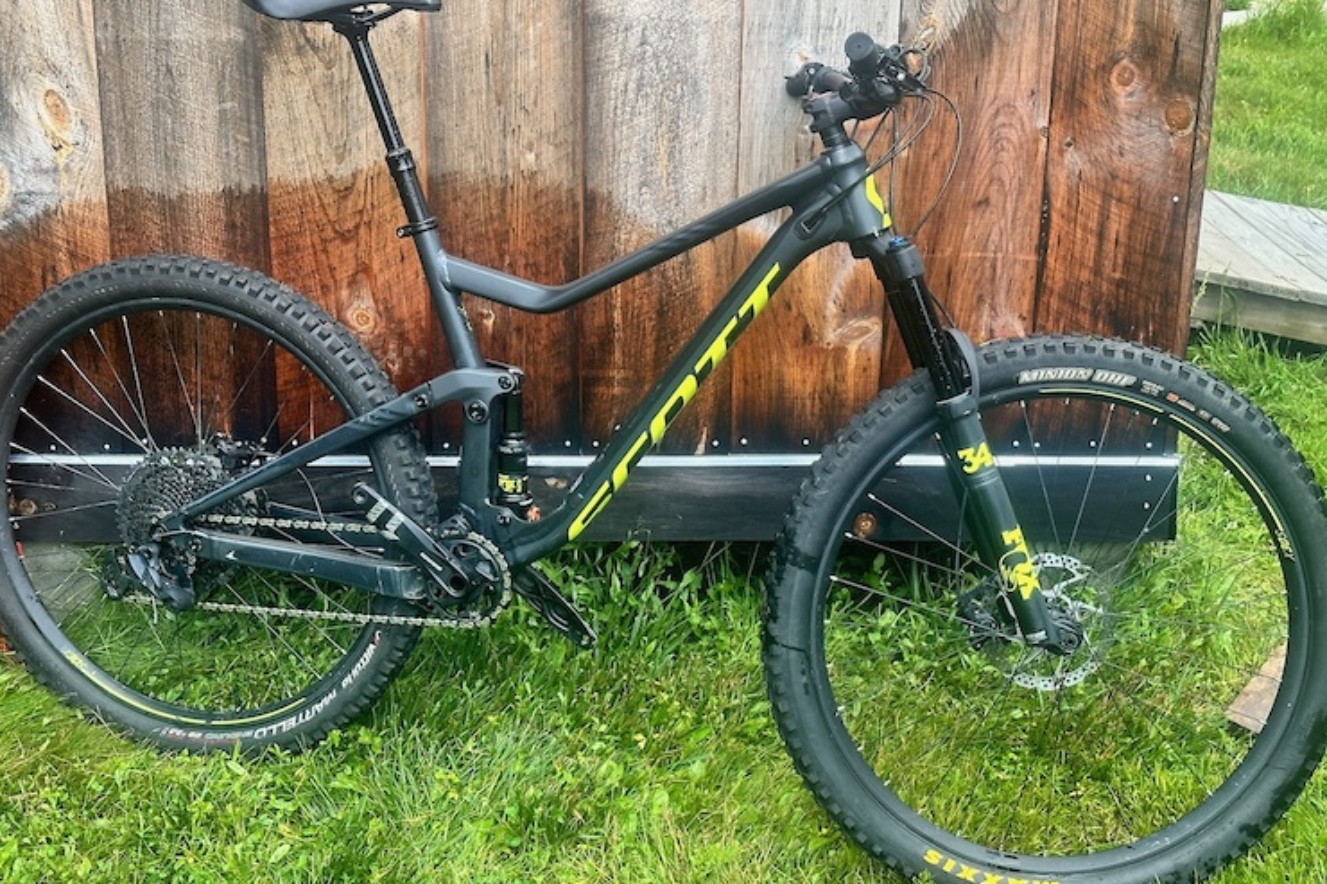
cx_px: 685
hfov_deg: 36.9
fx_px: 1990
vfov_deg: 25.0
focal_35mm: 54
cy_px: 430
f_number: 1.78
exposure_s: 1/430
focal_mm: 6.86
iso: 64
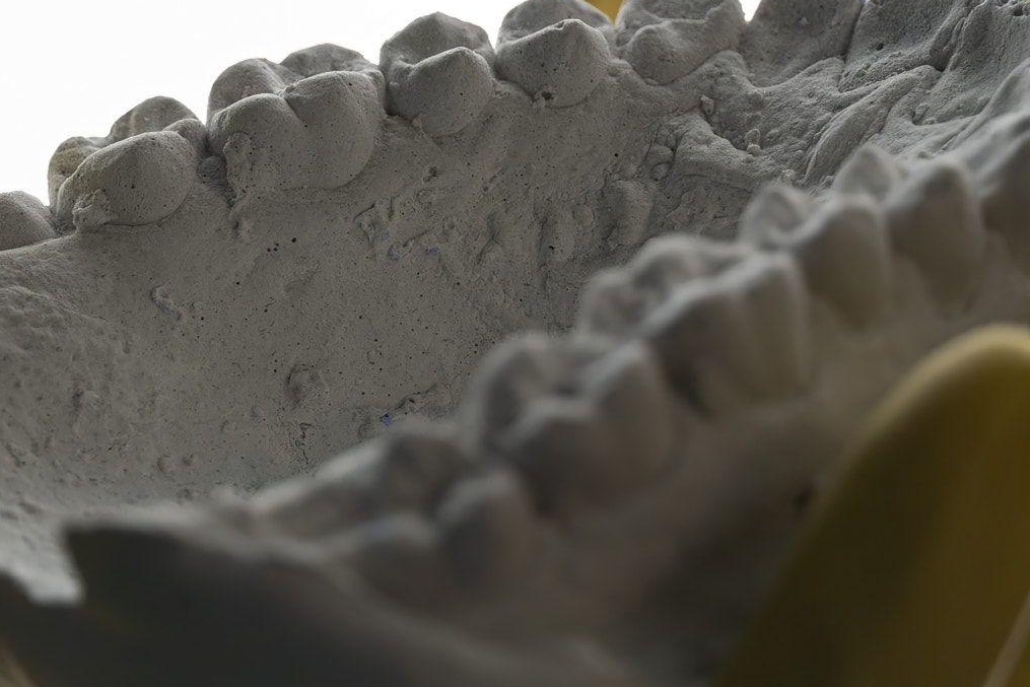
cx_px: 445
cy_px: 133
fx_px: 6495
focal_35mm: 227
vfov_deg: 6.0
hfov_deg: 9.1
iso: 160
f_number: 5.6
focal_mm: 75
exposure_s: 1/125
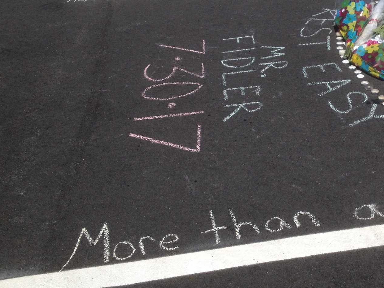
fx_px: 632
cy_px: 112
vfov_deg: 25.6
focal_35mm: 57
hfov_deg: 33.1
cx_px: 287
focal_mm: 4.28
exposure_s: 1/2762
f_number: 2.4
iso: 50
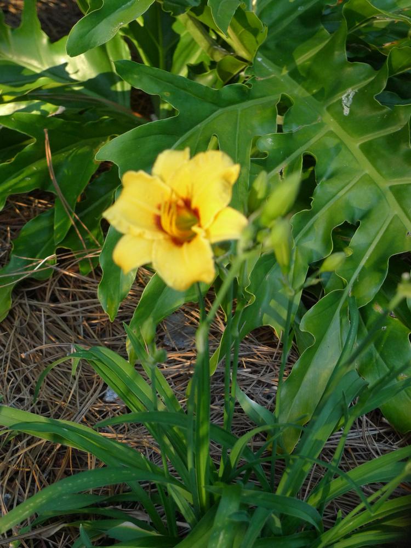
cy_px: 274
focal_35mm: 60
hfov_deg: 24.4
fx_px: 950
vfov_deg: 32.2
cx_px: 206
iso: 320
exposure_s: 1/125
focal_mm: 12.8
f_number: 2.8
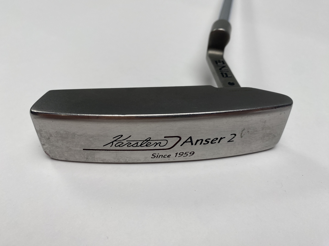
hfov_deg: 69.4
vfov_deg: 54.9
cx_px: 164
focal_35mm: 25
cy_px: 123
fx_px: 238
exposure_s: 1/389
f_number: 1.8
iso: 32
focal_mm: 4.25
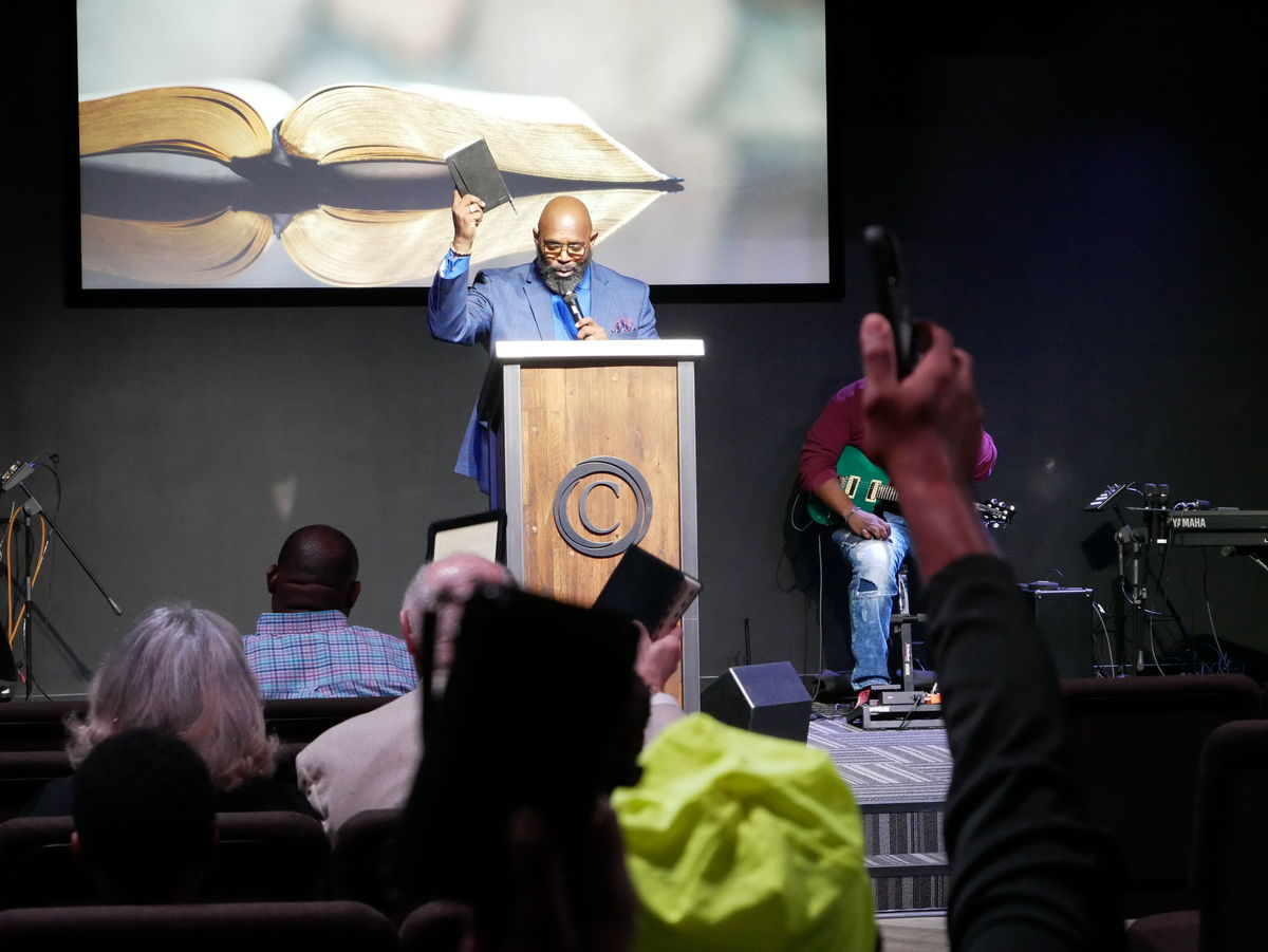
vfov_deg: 14.8
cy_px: 476
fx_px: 3665
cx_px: 634
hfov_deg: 19.6
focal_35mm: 100
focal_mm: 50
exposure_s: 1/80
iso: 3200
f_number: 5.6
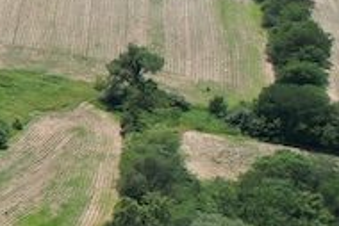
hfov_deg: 10.7
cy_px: -69
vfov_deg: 9.7
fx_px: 1310
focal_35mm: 139
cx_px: -642
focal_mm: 8.38
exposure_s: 1/1600
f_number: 2.8
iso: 100
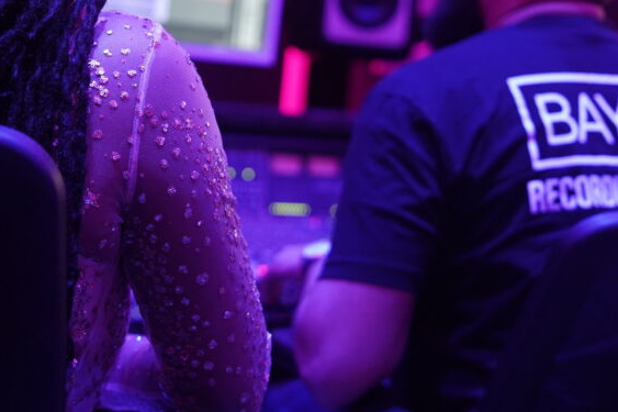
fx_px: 1493
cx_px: 228
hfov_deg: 23.3
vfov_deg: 15.6
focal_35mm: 87
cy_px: 80
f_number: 2.5
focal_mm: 50
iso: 3200
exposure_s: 1/125
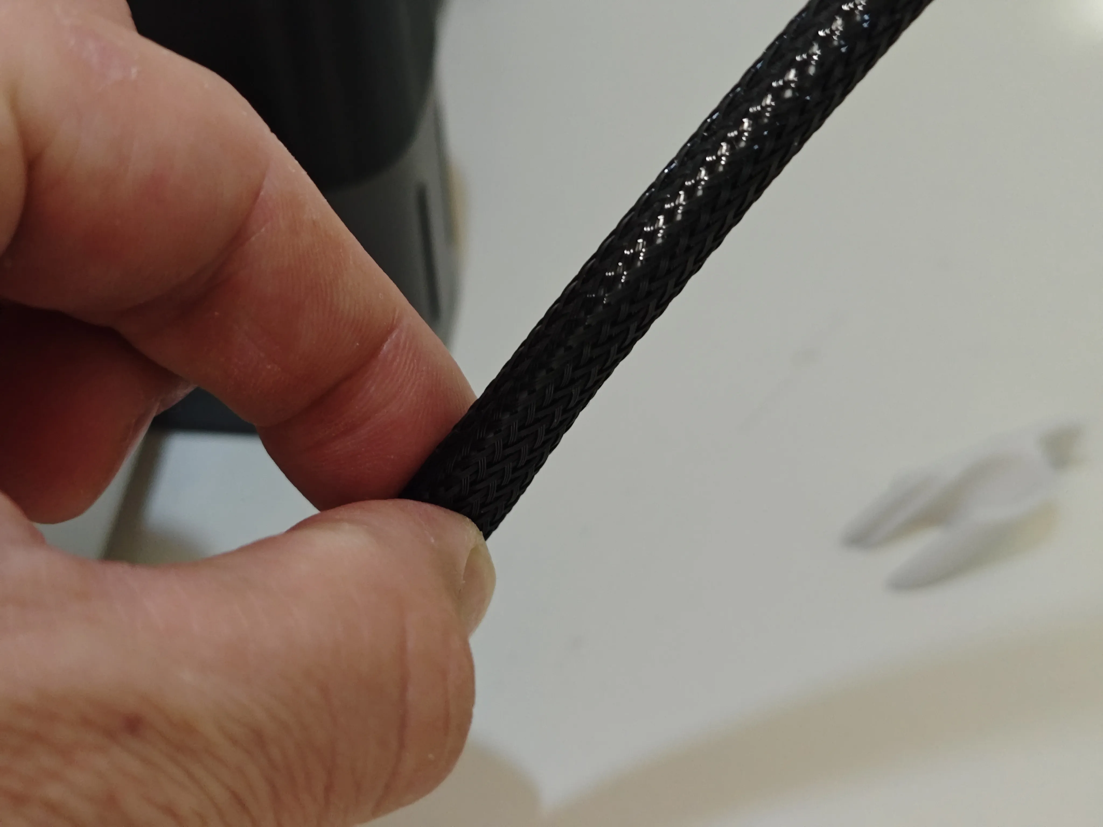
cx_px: 552
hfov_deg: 41.2
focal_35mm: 46
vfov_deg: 31.5
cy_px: 414
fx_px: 1466
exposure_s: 1/25
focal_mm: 6.55
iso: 1250
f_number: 1.6
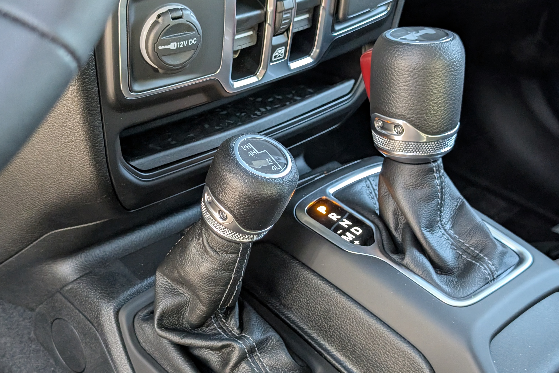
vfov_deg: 26.0
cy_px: 205
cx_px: 281
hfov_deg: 38.2
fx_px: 807
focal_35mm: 52
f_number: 1.68
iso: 417
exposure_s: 1/107
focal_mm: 6.9
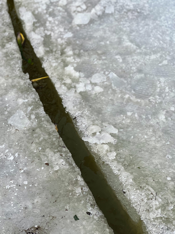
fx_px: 519
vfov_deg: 25.3
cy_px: 117
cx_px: 88
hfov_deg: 19.1
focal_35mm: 77
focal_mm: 9
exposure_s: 1/277
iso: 25
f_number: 2.8
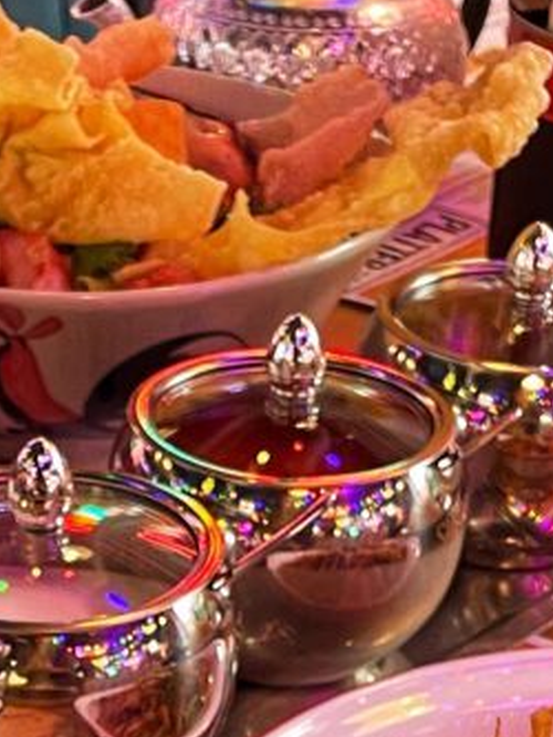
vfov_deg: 14.9
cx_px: 106
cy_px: 1000
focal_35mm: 125
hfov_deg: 11.8
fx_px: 2661
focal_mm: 4.2
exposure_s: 1/50
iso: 125
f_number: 1.6
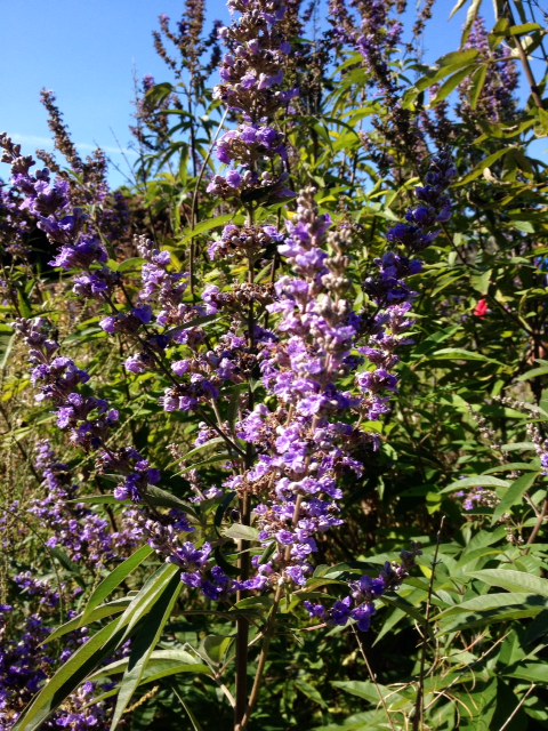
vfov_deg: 52.6
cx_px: 274
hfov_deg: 40.7
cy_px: 366
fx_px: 739
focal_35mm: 35
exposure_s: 1/1004
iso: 50
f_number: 2.4
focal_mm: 4.28
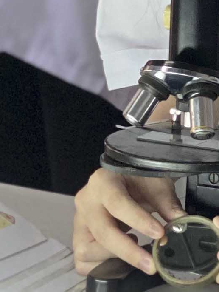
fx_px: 2570
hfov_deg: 4.9
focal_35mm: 305
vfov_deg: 6.5
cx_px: 159
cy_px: 98
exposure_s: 1/100
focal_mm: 6
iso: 200
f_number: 2
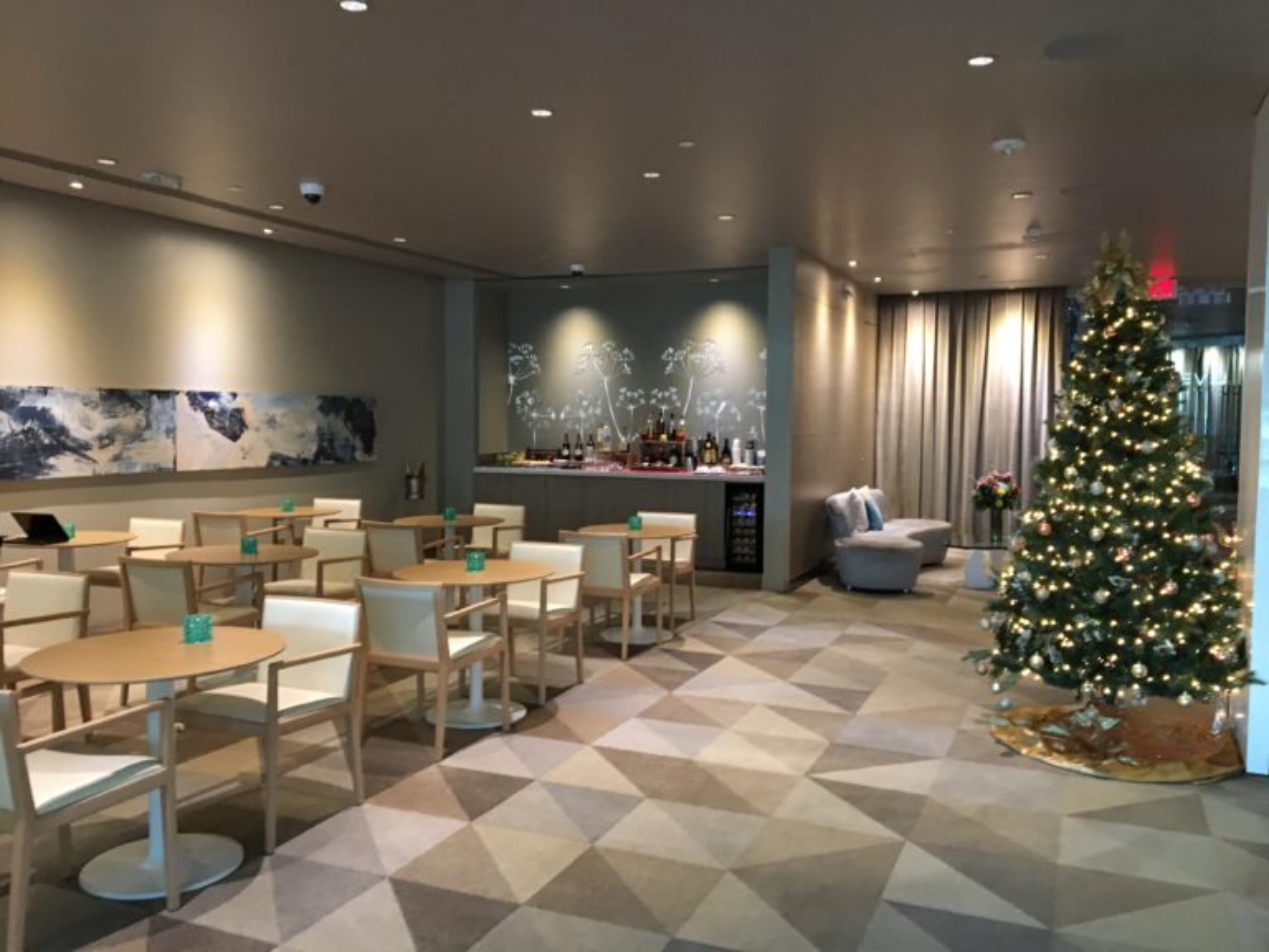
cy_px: 476
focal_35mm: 29
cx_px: 634
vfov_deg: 48.2
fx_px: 1063
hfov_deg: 61.7
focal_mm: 4.15
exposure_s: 1/20
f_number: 2.2
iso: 200
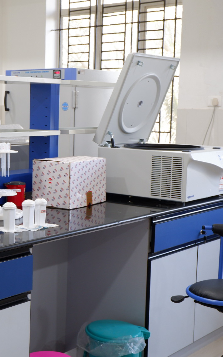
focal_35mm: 65
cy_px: 182
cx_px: 19
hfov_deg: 19.6
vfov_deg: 31.5
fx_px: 632
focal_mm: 27.1
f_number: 4.4
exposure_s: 1/30
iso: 400
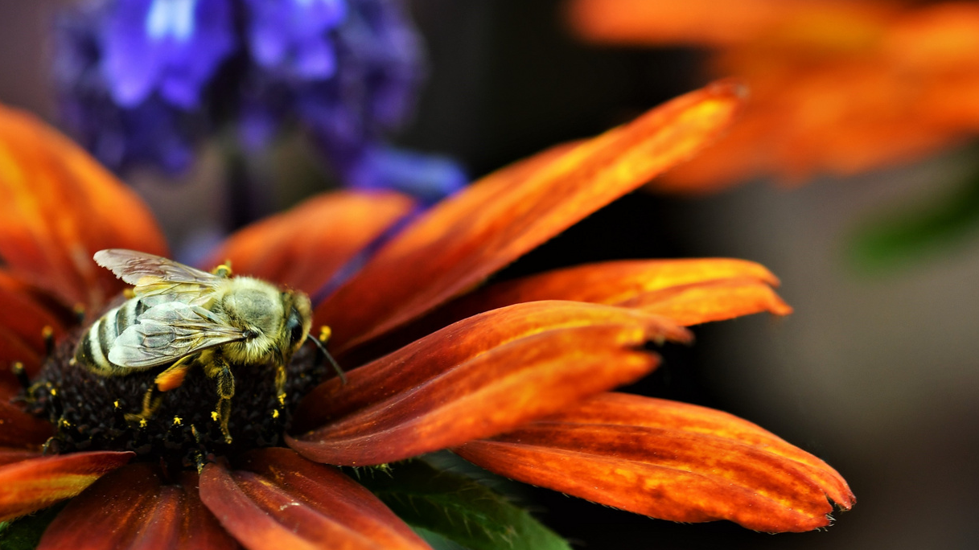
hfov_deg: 9.8
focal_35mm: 220
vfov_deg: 5.5
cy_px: 343
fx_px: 5702
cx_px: 405
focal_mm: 105
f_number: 6.3
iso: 250
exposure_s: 1/320
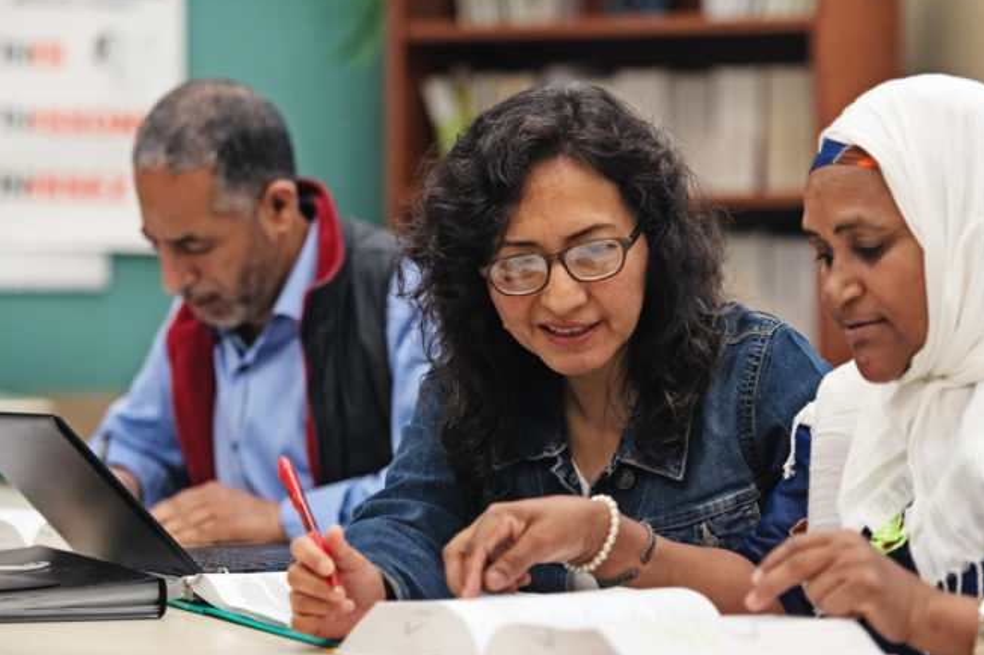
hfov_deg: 15.5
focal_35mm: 132
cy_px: 368
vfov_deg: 10.4
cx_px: 567
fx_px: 3606
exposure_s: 1/320
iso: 1000
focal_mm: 112
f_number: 2.8
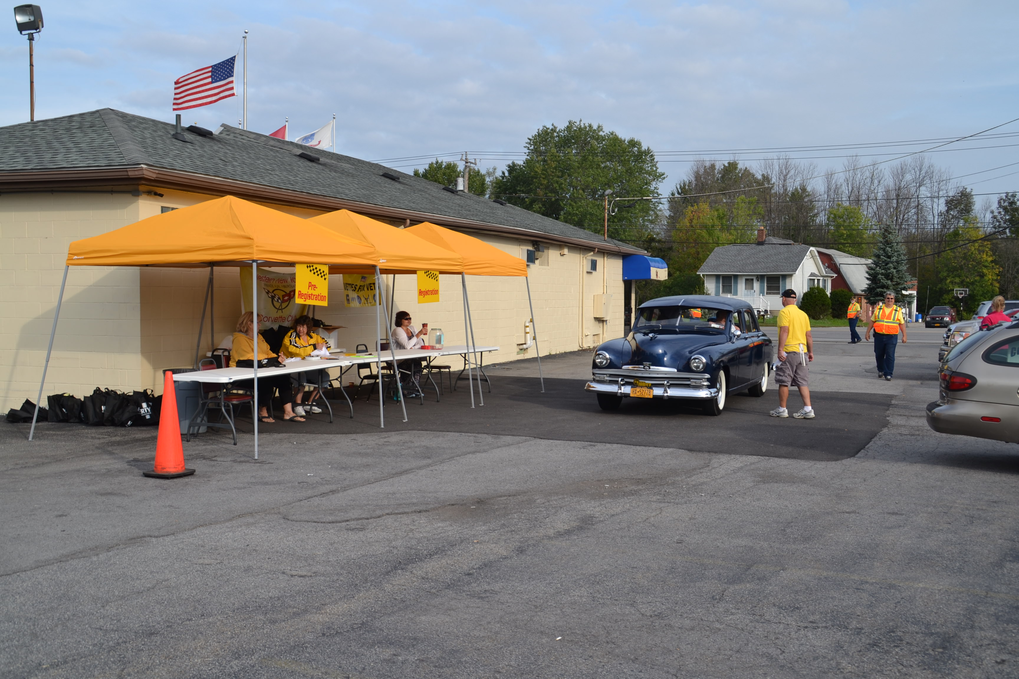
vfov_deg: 35.5
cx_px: 510
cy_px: 340
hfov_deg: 51.3
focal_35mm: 38
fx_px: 1061
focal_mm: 25
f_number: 7.1
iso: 100
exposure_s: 1/200
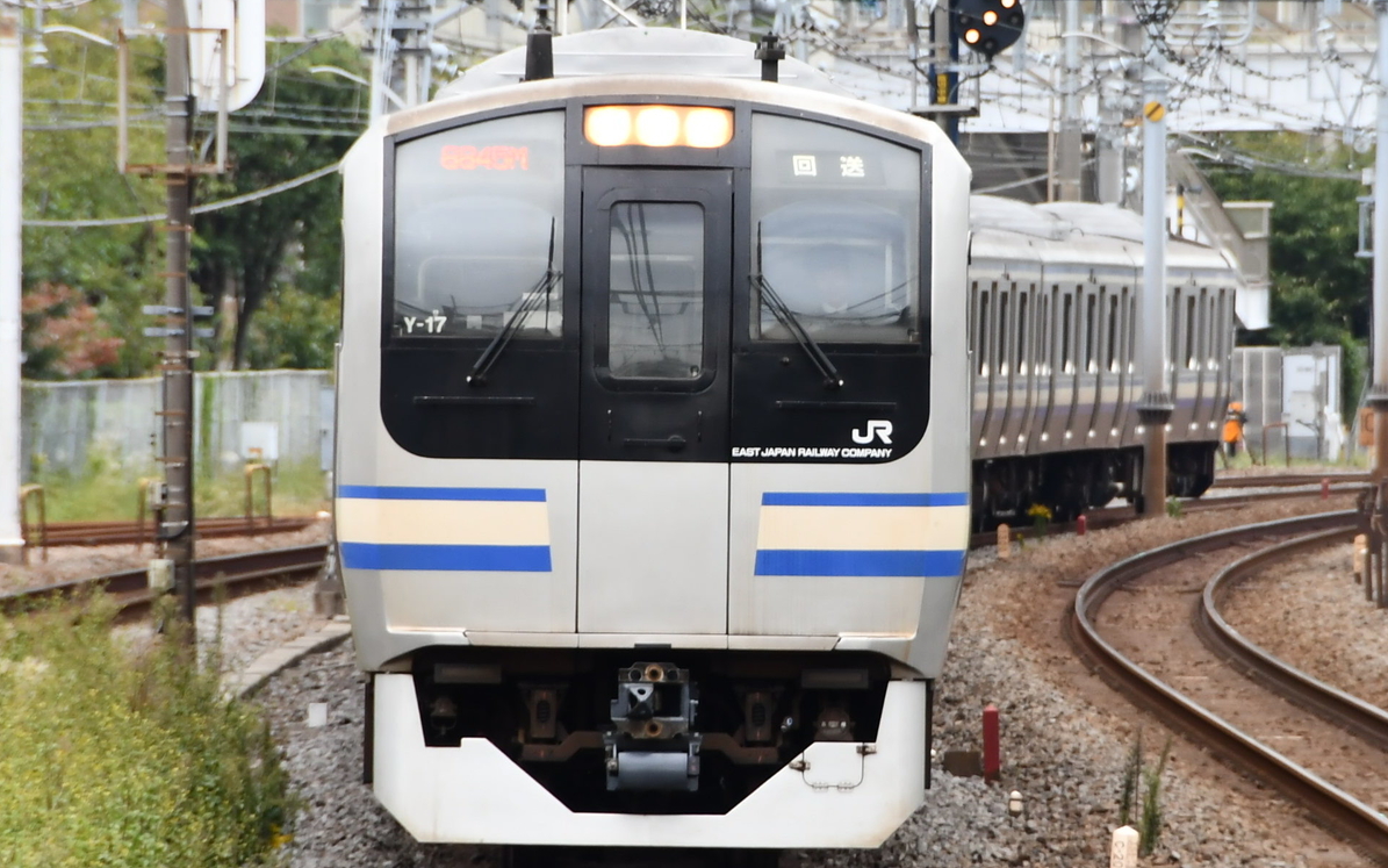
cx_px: 695
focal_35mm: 307
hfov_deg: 6.8
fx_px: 11614
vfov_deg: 4.3
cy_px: 432
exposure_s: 1/125
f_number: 5.6
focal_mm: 200
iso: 400
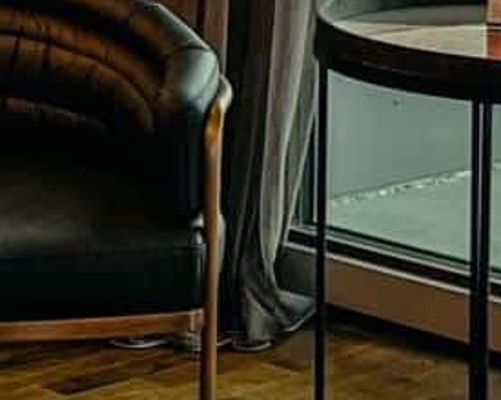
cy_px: -91
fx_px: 2802
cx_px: -322
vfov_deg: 8.1
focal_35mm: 189
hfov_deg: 9.8
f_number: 1.5
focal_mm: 5.7
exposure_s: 1/100
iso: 100
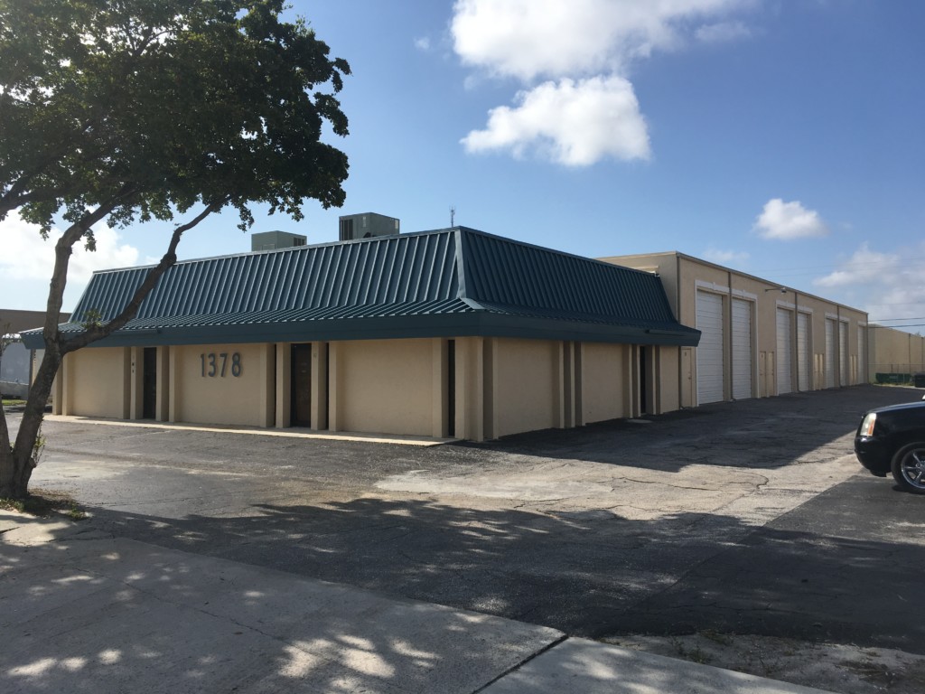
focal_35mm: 29
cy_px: 347
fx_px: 775
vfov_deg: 48.2
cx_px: 462
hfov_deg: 61.7
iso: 25
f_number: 2.2
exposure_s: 1/2079
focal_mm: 4.15
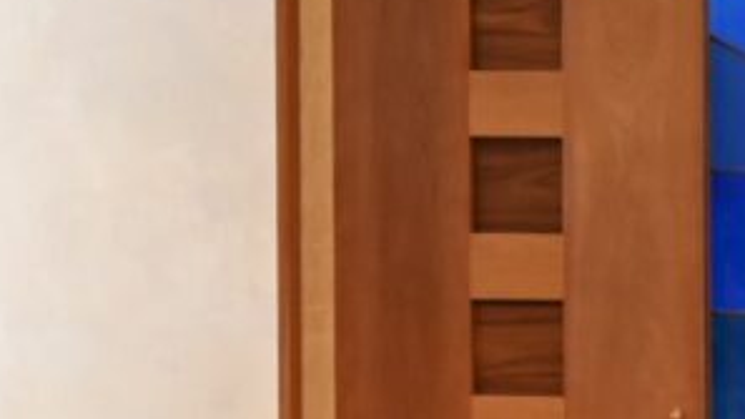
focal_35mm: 505
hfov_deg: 4.3
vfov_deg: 2.4
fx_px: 9975
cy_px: 628
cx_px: 1151
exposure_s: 1/125
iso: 1600
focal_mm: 70
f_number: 2.8
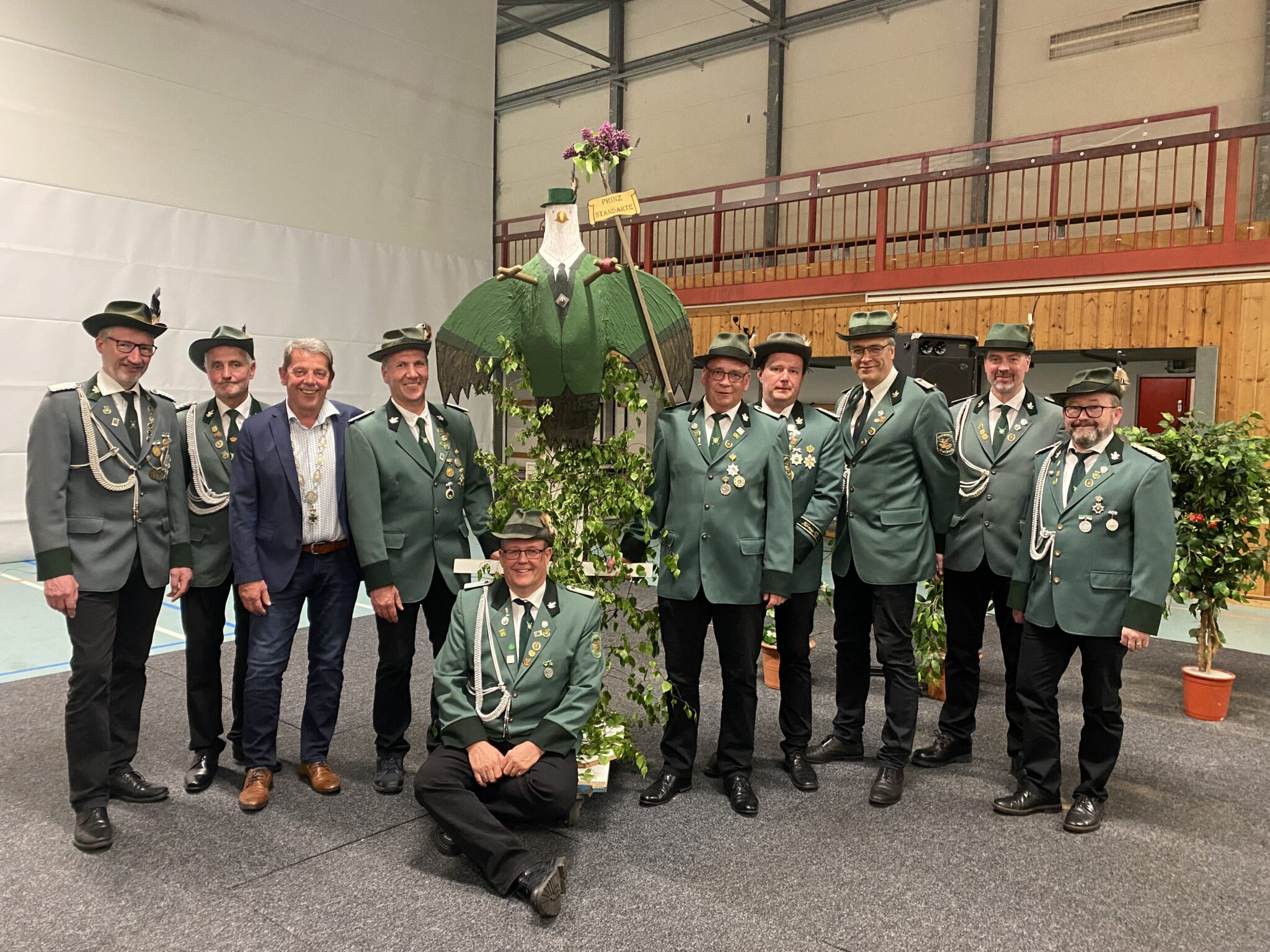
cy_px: 476
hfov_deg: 67.3
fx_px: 954
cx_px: 635
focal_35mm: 26
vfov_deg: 53.1
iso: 500
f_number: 1.8
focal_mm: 4.25
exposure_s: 1/33
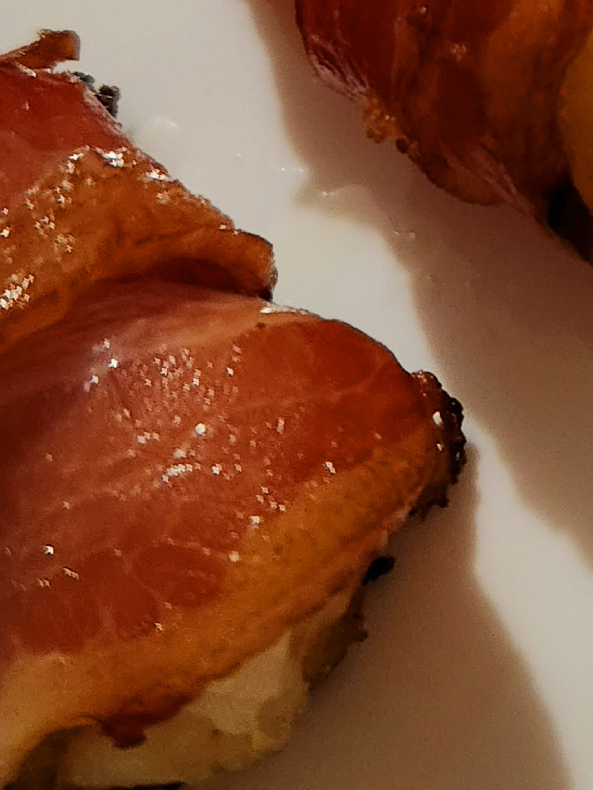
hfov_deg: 22.6
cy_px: -135
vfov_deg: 28.1
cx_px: 663
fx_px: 1393
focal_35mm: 61
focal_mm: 5.4
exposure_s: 1/25
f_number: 1.8
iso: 640
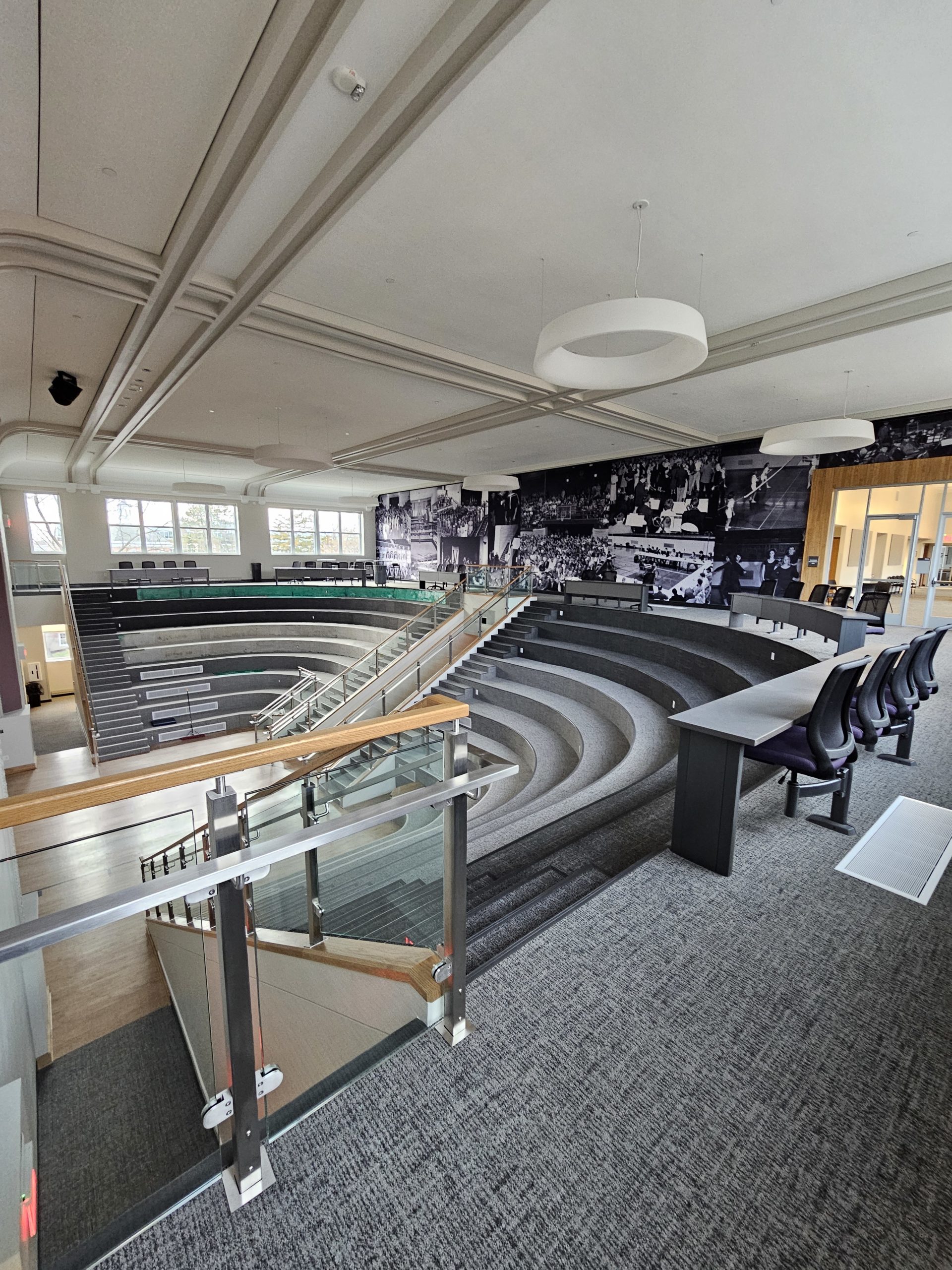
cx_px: 476
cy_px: 635
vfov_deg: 106.2
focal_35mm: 13
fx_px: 477
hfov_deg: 89.9
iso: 320
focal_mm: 2.2
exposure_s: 1/40
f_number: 2.2
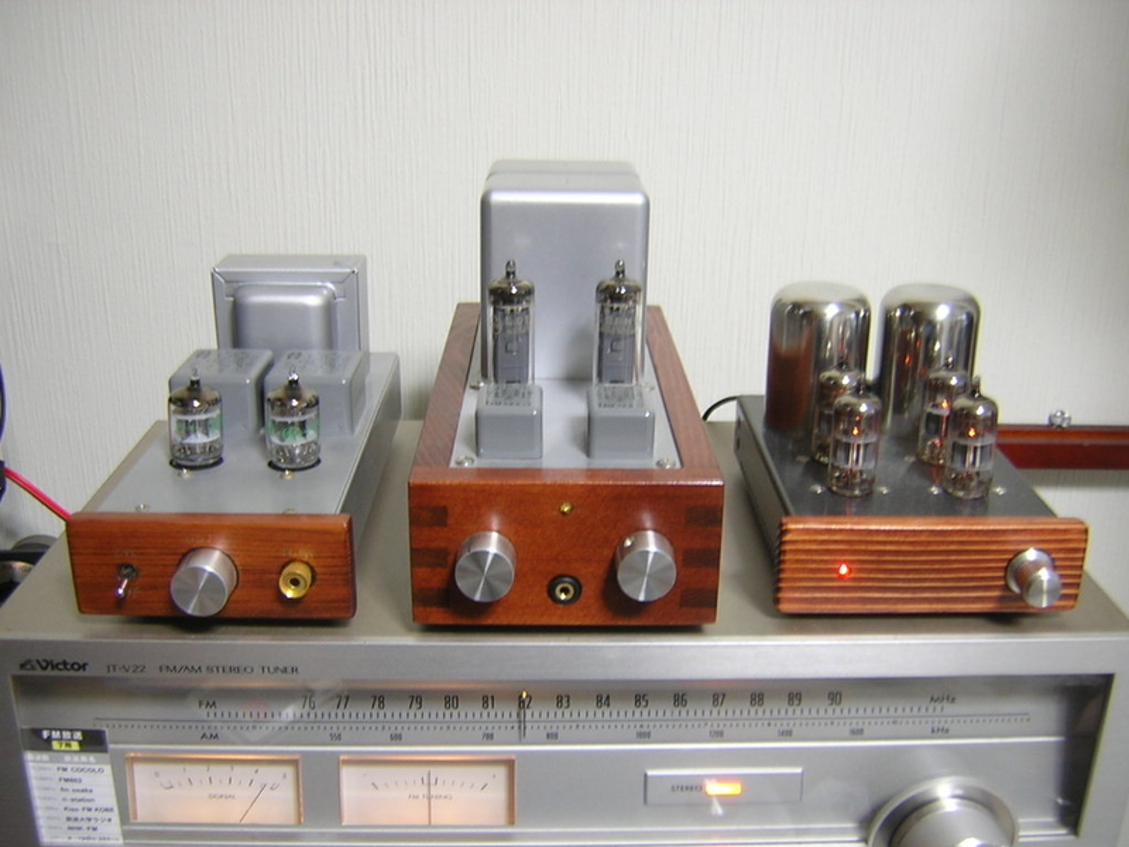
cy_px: 424
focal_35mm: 36
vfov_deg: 39.7
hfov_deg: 51.4
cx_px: 564
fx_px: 1174
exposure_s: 1/4
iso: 100
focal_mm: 4.7
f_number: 2.6
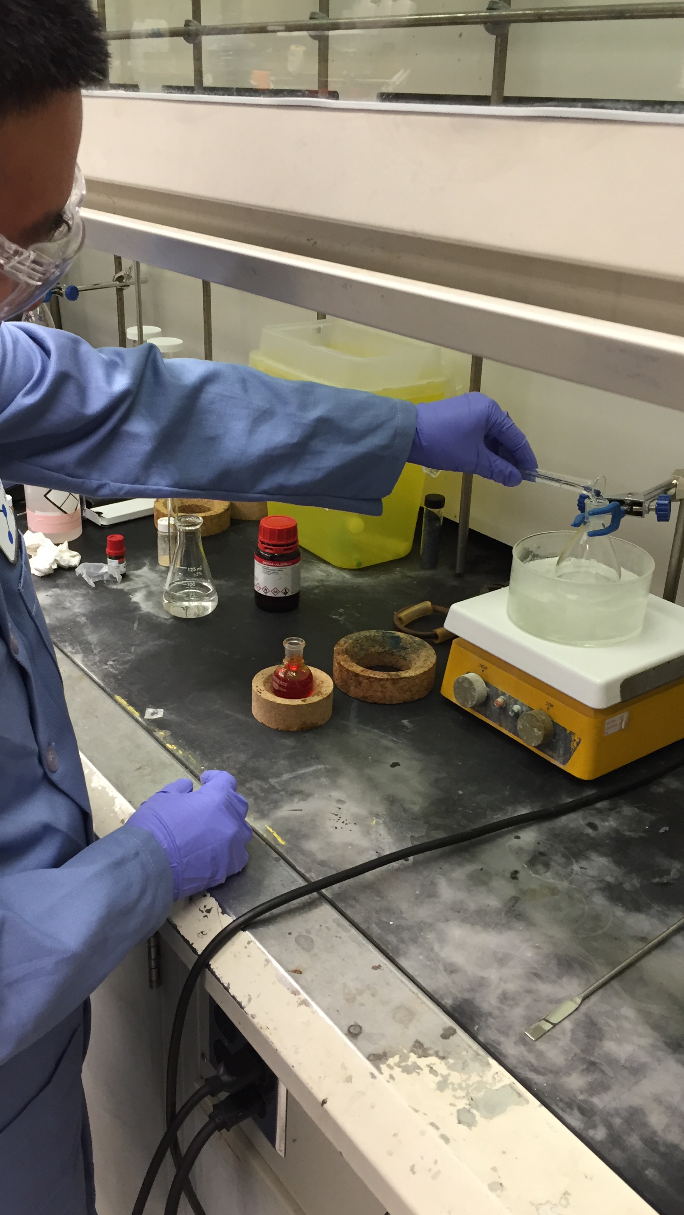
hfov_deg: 35.4
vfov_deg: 59.5
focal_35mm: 33
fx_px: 1064
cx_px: 254
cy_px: 621
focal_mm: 4.15
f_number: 2.2
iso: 80
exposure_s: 1/30
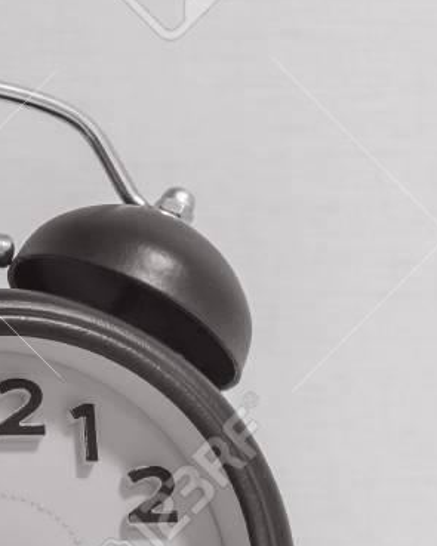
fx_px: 3639
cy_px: 444
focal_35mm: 225
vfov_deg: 8.6
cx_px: 449
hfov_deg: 6.8
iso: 200
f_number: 11
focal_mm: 45.2
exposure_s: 4
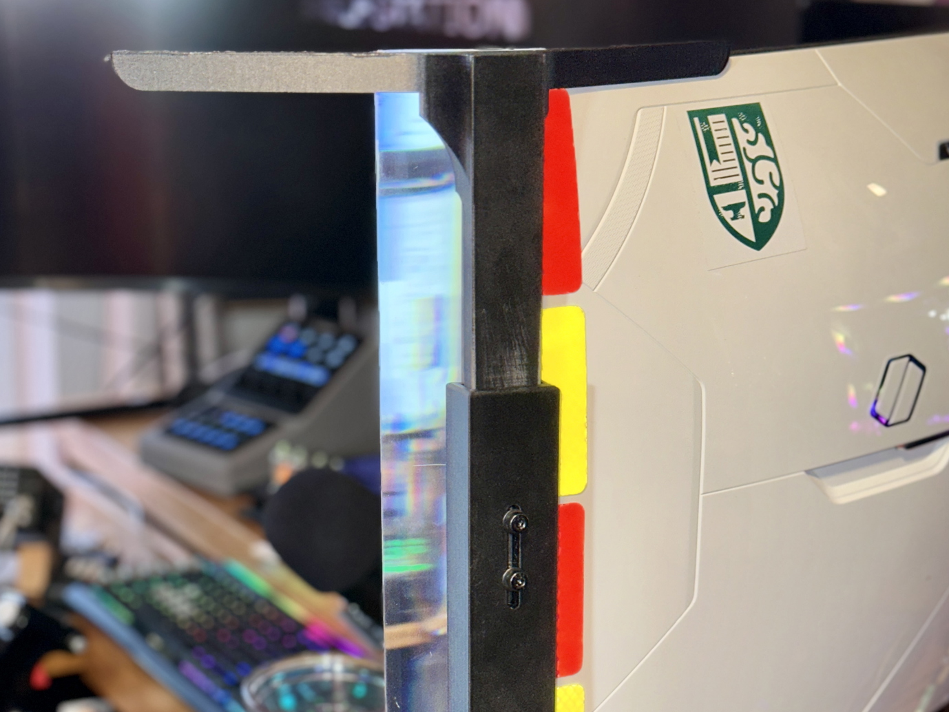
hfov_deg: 29.8
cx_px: 470
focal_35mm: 65
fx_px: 1782
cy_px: 631
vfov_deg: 22.1
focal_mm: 6.86
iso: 40
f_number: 1.78
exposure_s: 1/31
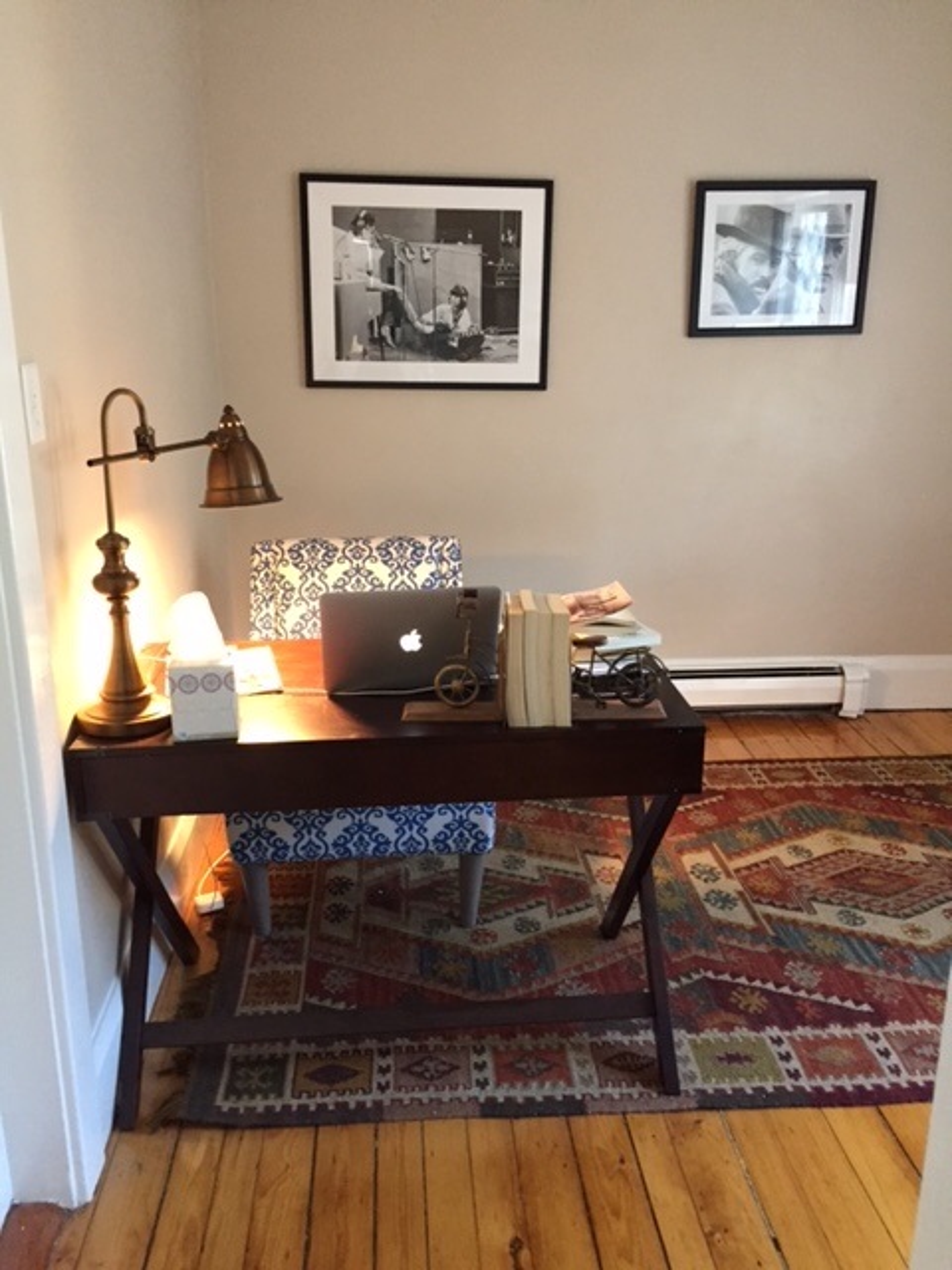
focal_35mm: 29
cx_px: 476
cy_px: 635
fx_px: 1063
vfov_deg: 61.7
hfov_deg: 48.2
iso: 250
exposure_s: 1/24
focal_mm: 4.15
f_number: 2.2
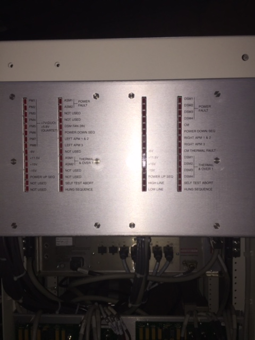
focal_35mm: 29
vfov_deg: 61.7
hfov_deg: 48.2
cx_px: 128
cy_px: 170
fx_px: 285
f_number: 2.2
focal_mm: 4.15
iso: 32
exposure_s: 1/157
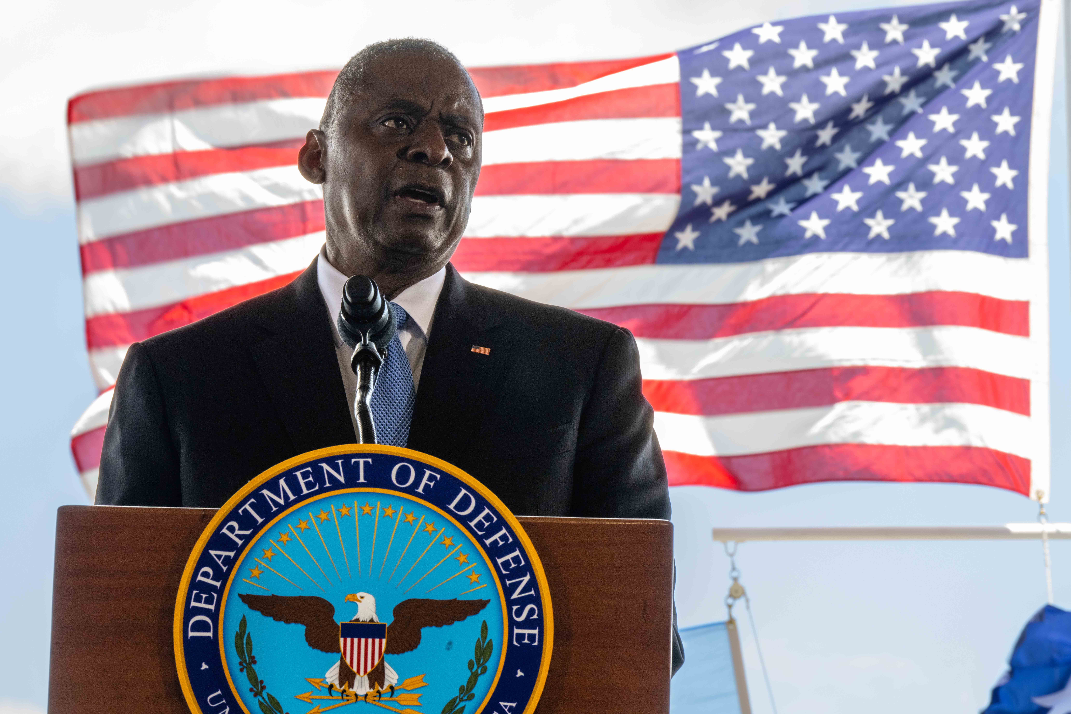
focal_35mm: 200
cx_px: 536
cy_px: 357
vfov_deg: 6.9
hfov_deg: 10.3
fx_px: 5950
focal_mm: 200
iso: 1000
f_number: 22
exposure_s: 1/80
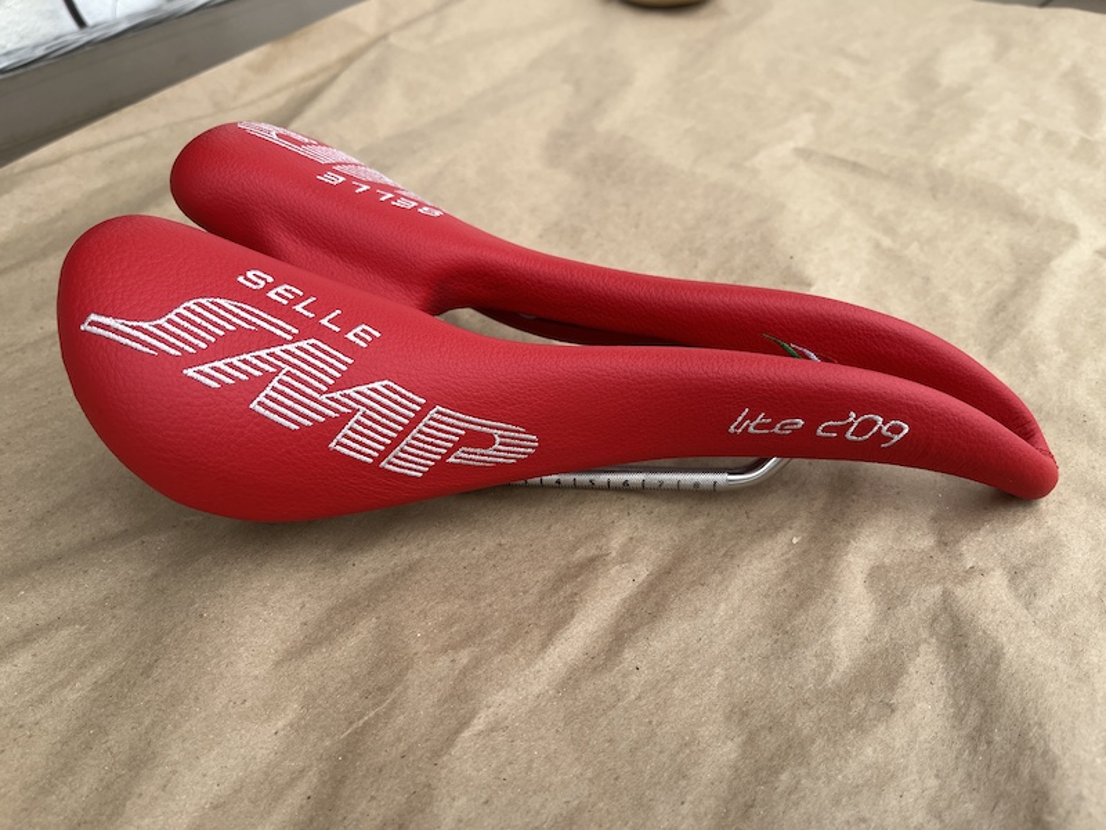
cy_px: 415
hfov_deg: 67.3
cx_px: 553
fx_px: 831
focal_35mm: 26
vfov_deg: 53.1
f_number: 1.6
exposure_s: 1/1309
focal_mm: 5.1
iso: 50
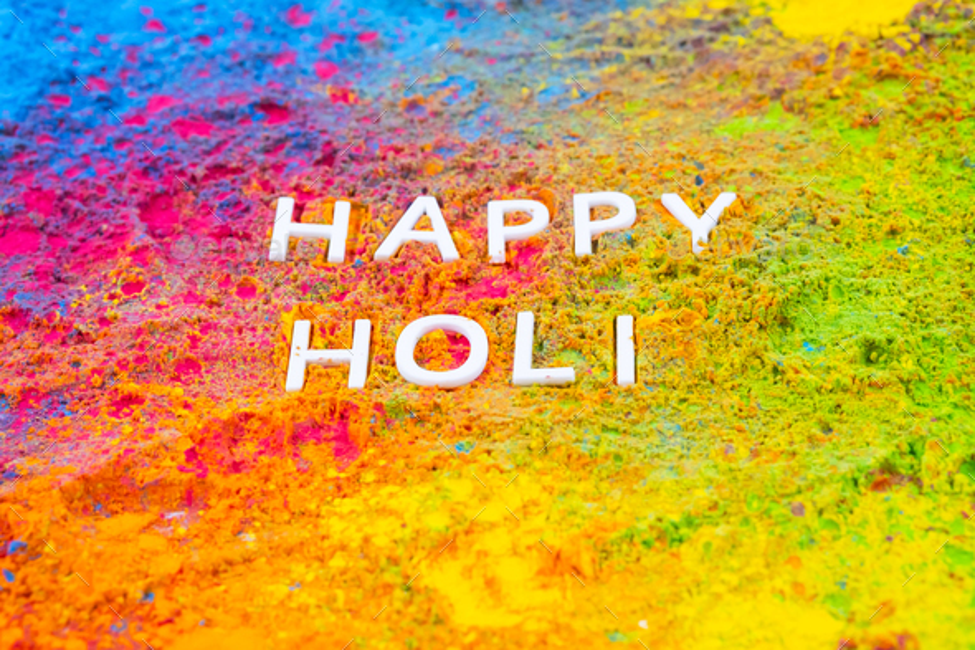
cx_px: 488
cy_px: 325
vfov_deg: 18.2
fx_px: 2031
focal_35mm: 75
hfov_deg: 27.0
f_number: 6.4
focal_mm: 50
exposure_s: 1/125
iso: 320
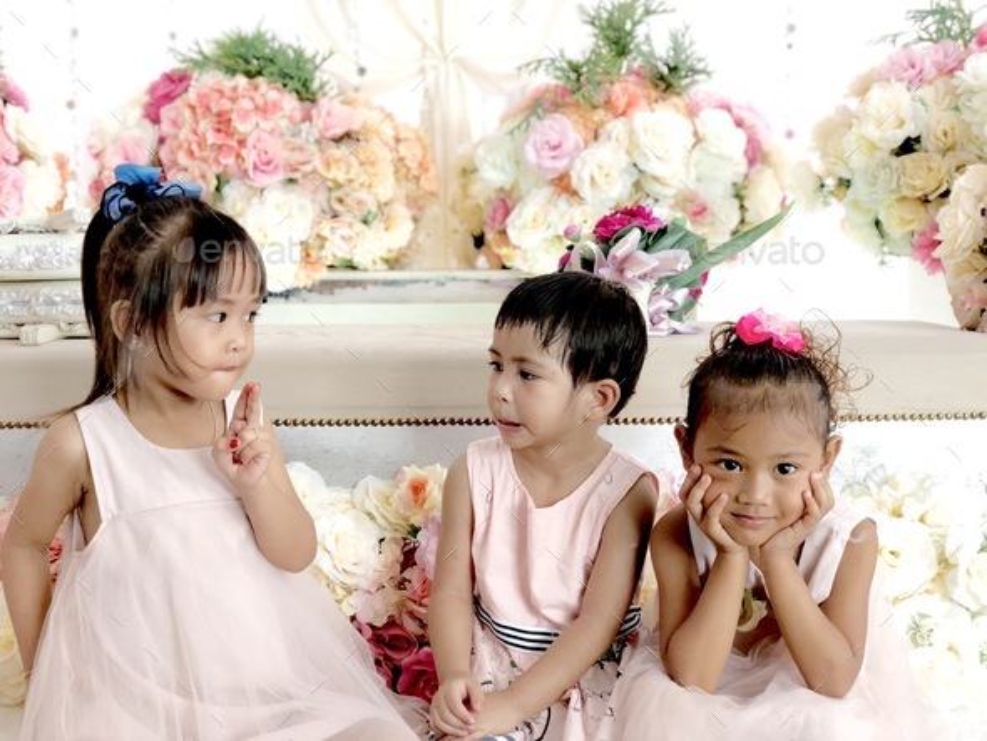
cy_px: 370
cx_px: 494
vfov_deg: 28.1
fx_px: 1483
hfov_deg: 36.8
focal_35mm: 52
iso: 50
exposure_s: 1/50
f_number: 2.4
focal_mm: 6
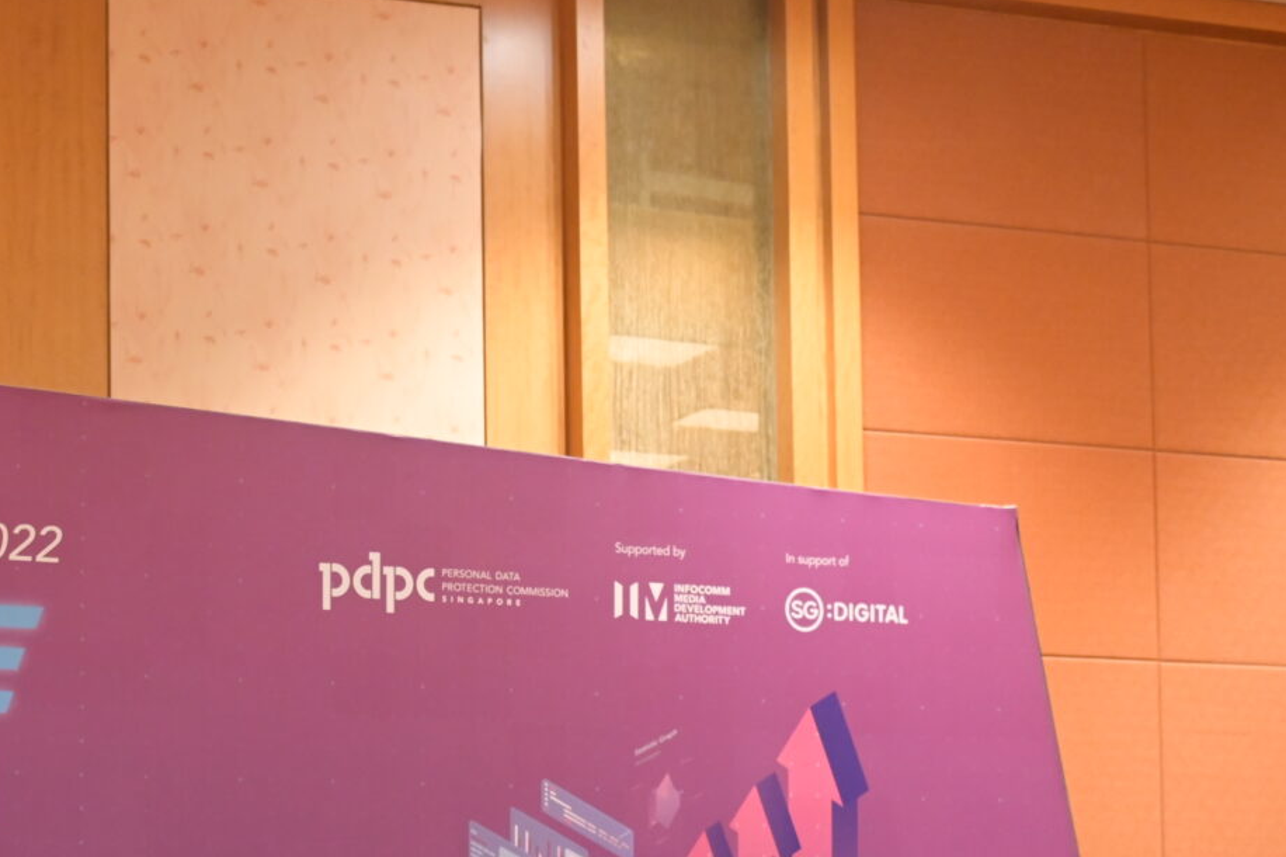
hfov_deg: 25.8
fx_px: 2714
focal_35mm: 76
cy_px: 938
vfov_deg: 17.3
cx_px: 122
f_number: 3.5
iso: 3200
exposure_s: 1/100
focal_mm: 34
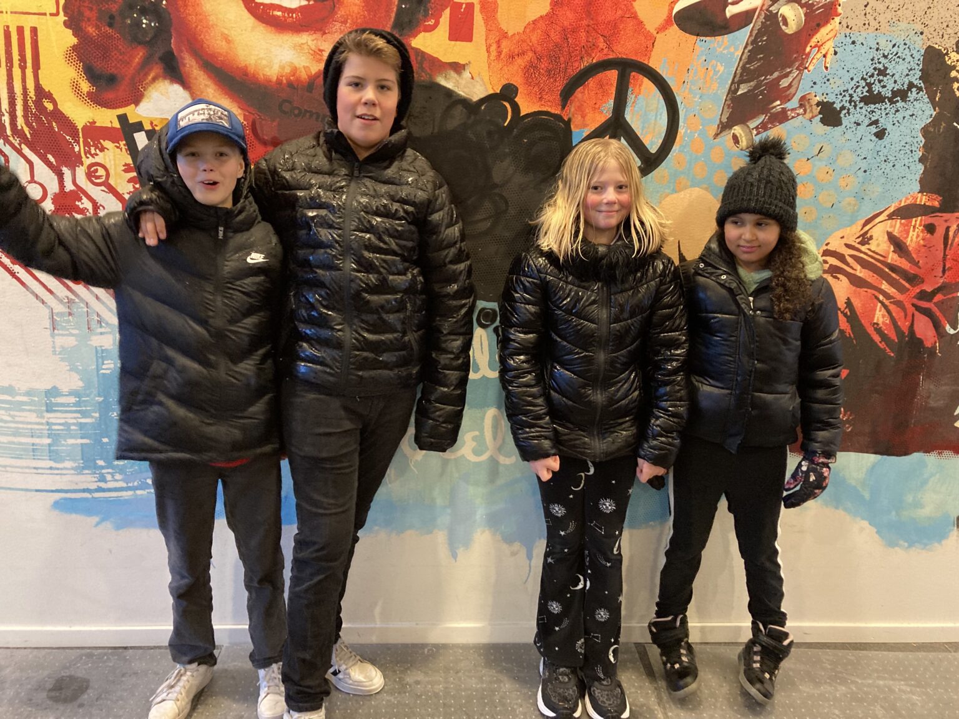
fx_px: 776
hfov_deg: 63.4
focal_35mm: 28
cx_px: 480
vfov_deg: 49.7
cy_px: 360
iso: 400
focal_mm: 3.99
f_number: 1.8
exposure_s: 1/25
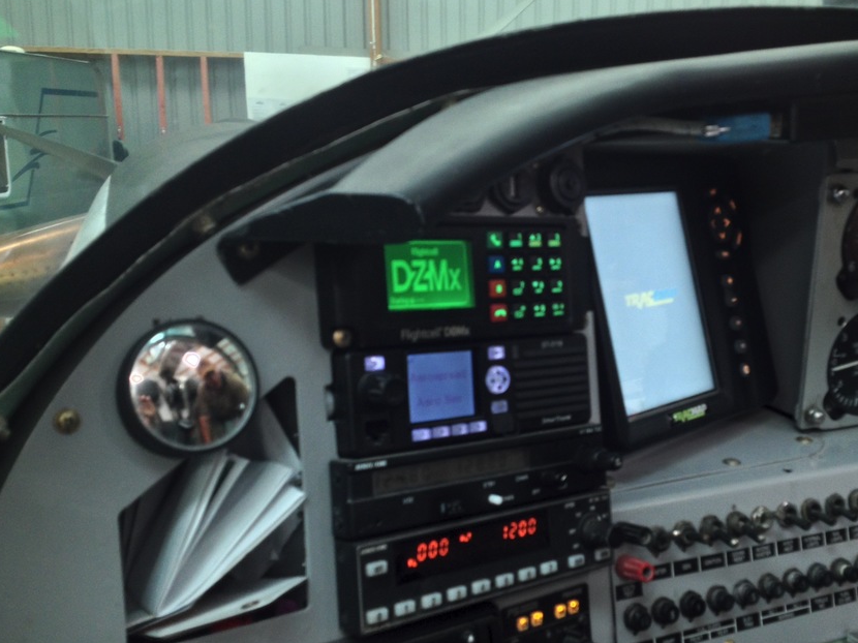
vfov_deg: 32.2
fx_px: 1115
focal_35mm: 45
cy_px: 338
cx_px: 525
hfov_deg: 41.8
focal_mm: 4.28
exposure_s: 1/60
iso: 50
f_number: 2.4
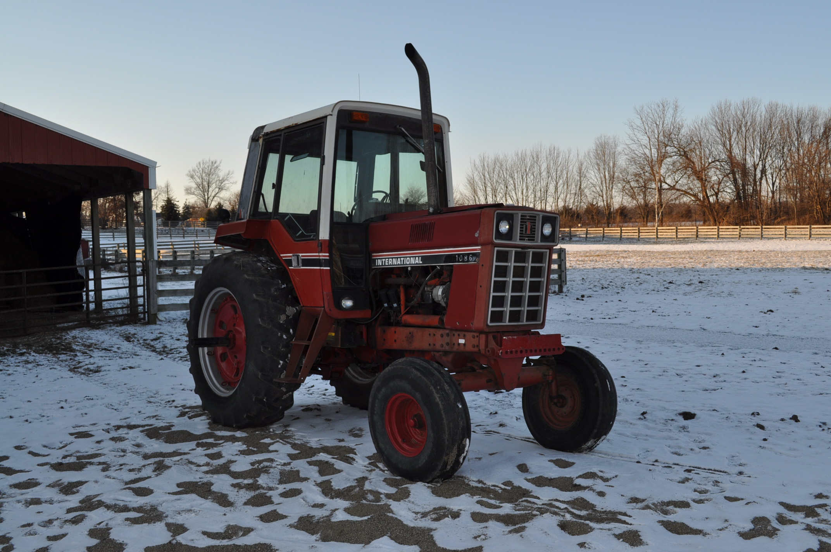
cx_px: 416
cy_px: 276
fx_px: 830
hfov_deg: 53.2
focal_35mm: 36
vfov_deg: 36.8
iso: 200
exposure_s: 1/200
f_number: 8
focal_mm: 24
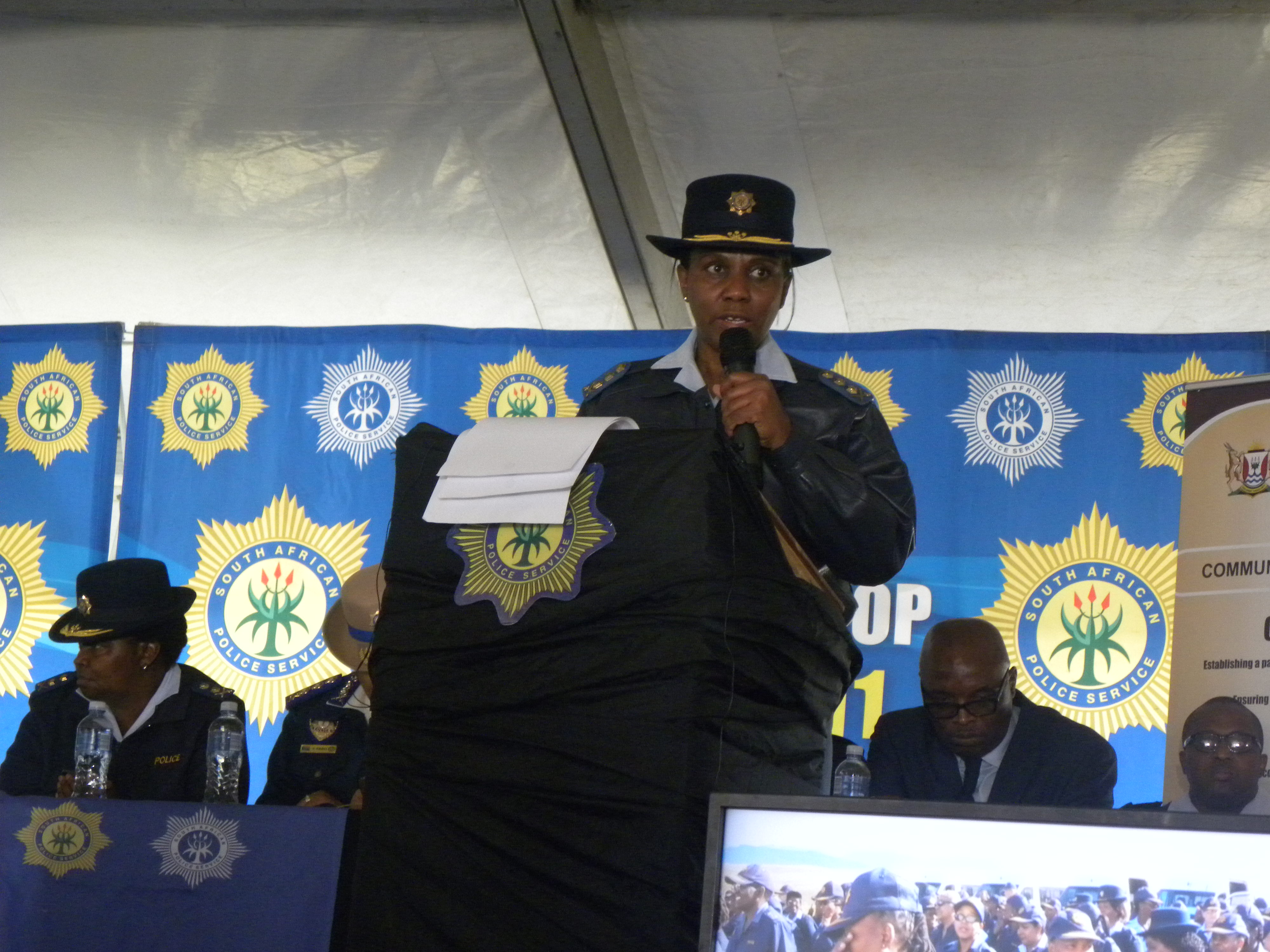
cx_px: 635
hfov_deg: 18.7
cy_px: 476
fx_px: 3852
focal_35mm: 105
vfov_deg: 14.1
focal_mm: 18.8
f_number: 4
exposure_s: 1/72.5
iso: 400
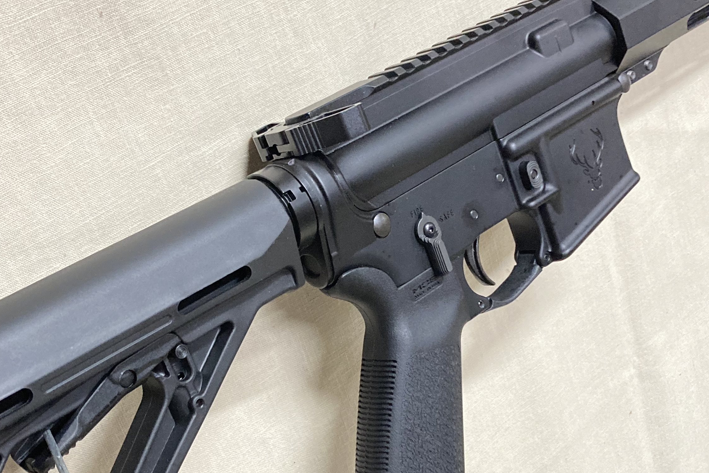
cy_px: 264
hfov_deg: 38.2
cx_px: 343
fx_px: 1024
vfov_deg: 26.0
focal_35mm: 52
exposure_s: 1/60
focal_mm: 3.99
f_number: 1.8
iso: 320
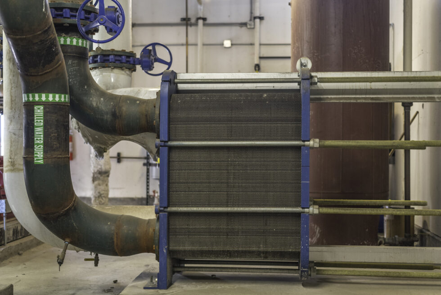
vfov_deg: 27.0
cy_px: 148
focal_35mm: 50
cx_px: 220
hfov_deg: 39.6
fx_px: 613
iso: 1600
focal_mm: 50
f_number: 2.8
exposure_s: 1/125
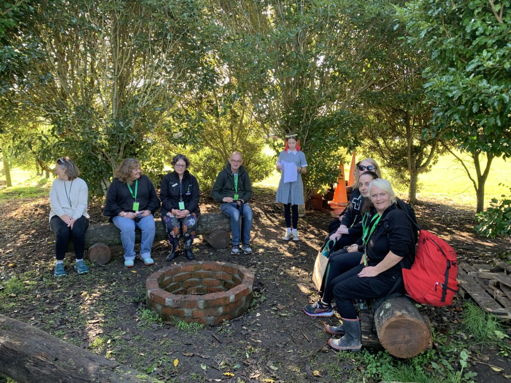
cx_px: 256
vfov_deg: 53.1
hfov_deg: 67.3
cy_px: 192
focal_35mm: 26
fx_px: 384
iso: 50
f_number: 1.8
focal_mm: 4.25
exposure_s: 1/121
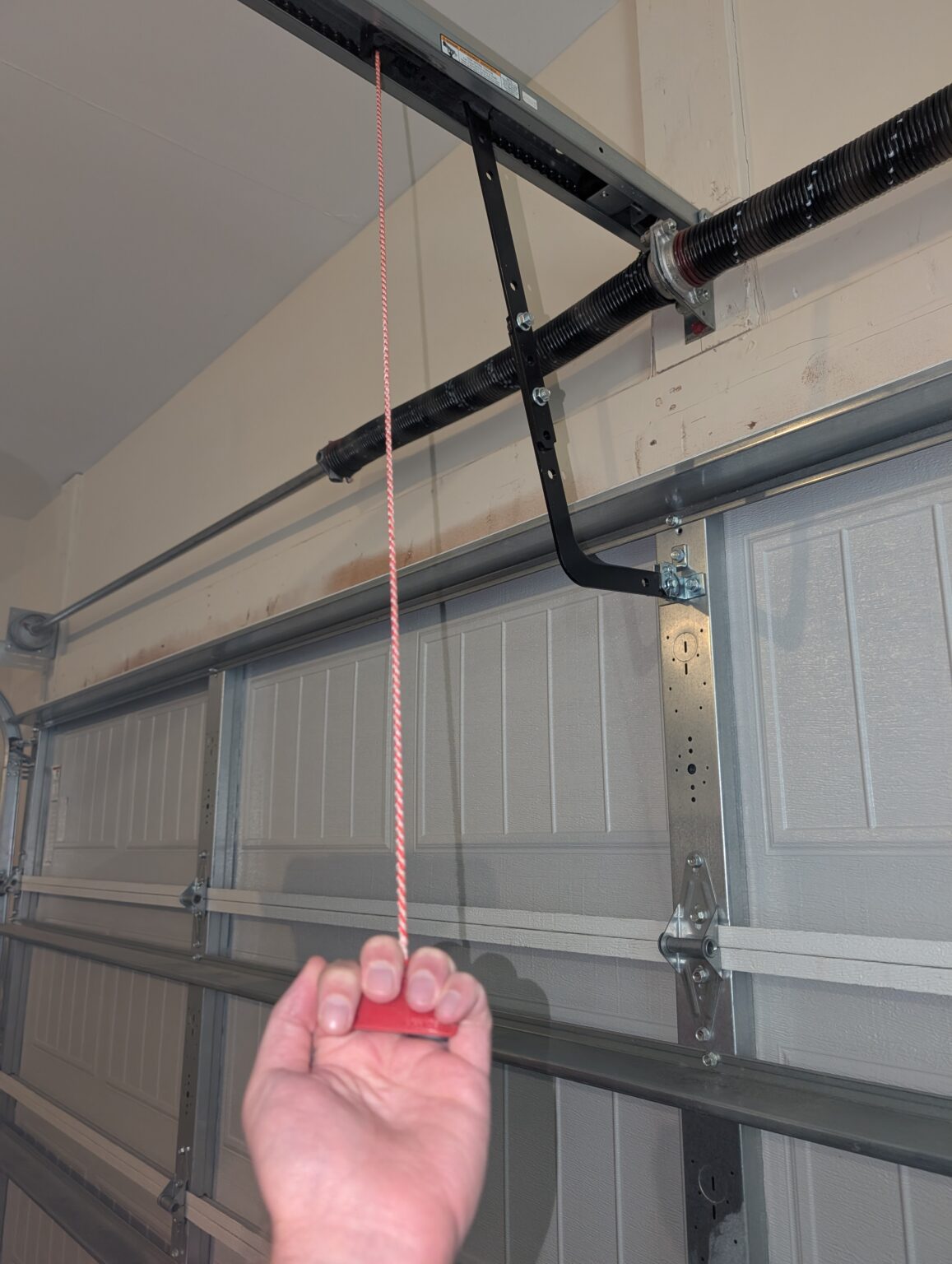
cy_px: 632
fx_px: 878
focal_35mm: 24
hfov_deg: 56.9
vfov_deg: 71.5
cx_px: 476
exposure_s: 1/120
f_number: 1.68
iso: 1120
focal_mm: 6.9
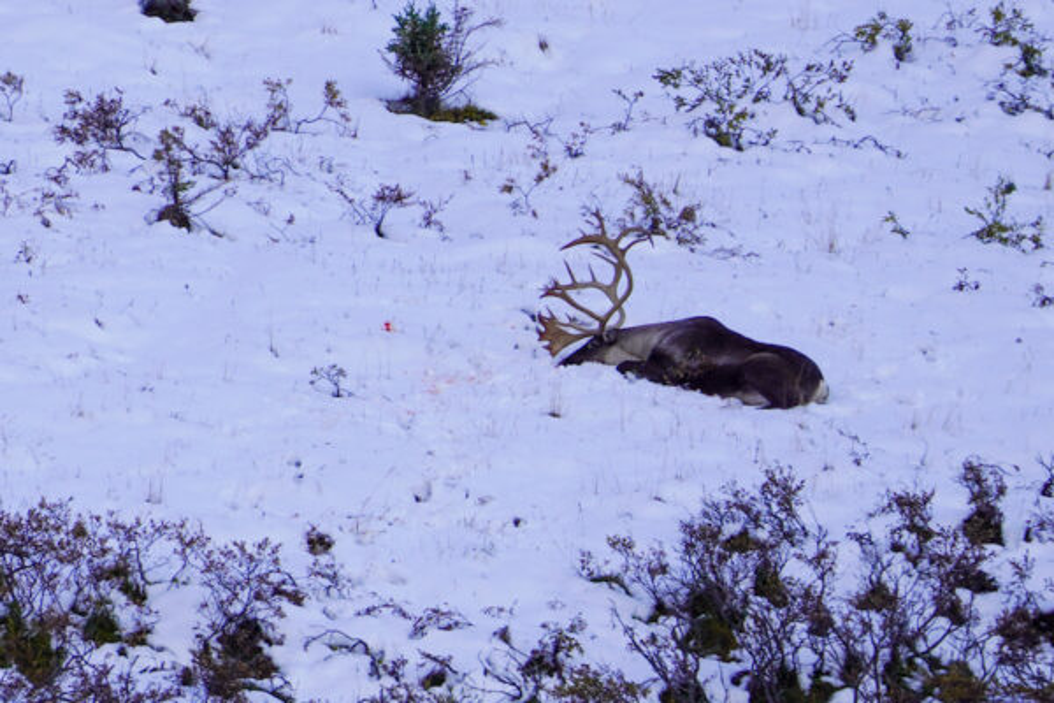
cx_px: 527
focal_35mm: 450
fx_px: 13174
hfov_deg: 4.6
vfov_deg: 3.1
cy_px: 352
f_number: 5.6
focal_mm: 300
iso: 100
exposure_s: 1/500
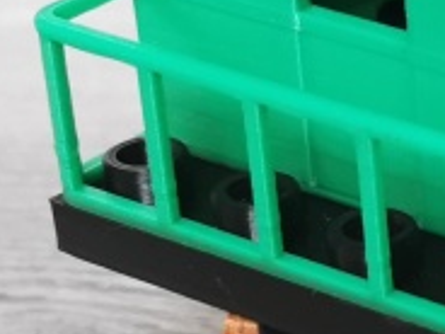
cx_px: 868
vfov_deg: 10.1
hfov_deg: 12.1
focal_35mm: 146
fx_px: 1877
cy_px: 244
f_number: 1.6
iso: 320
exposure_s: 1/50
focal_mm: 5.56
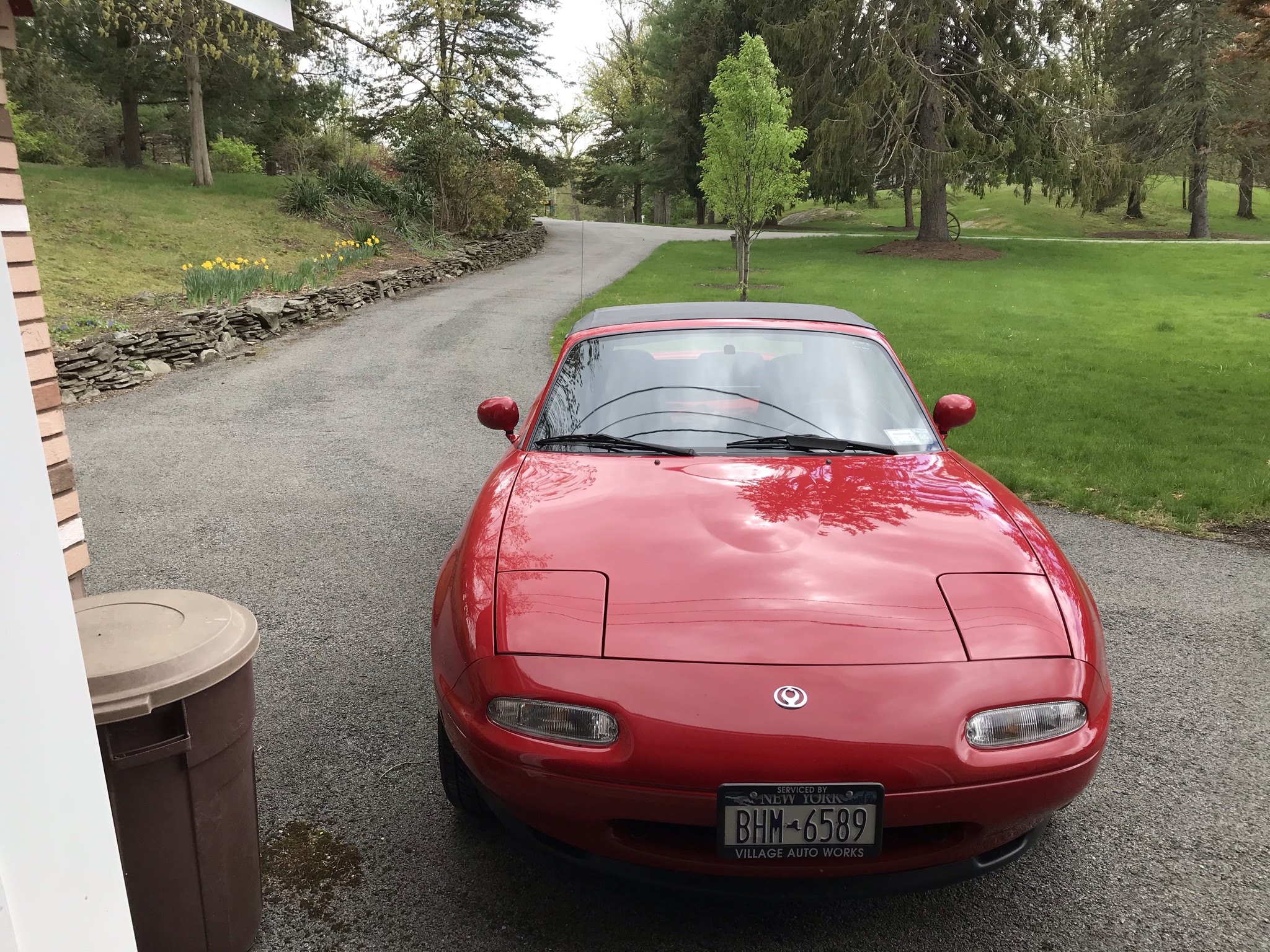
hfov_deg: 63.4
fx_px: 1027
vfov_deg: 49.7
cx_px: 635
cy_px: 476
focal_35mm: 28
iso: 20
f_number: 1.8
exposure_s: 1/469
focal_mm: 3.99
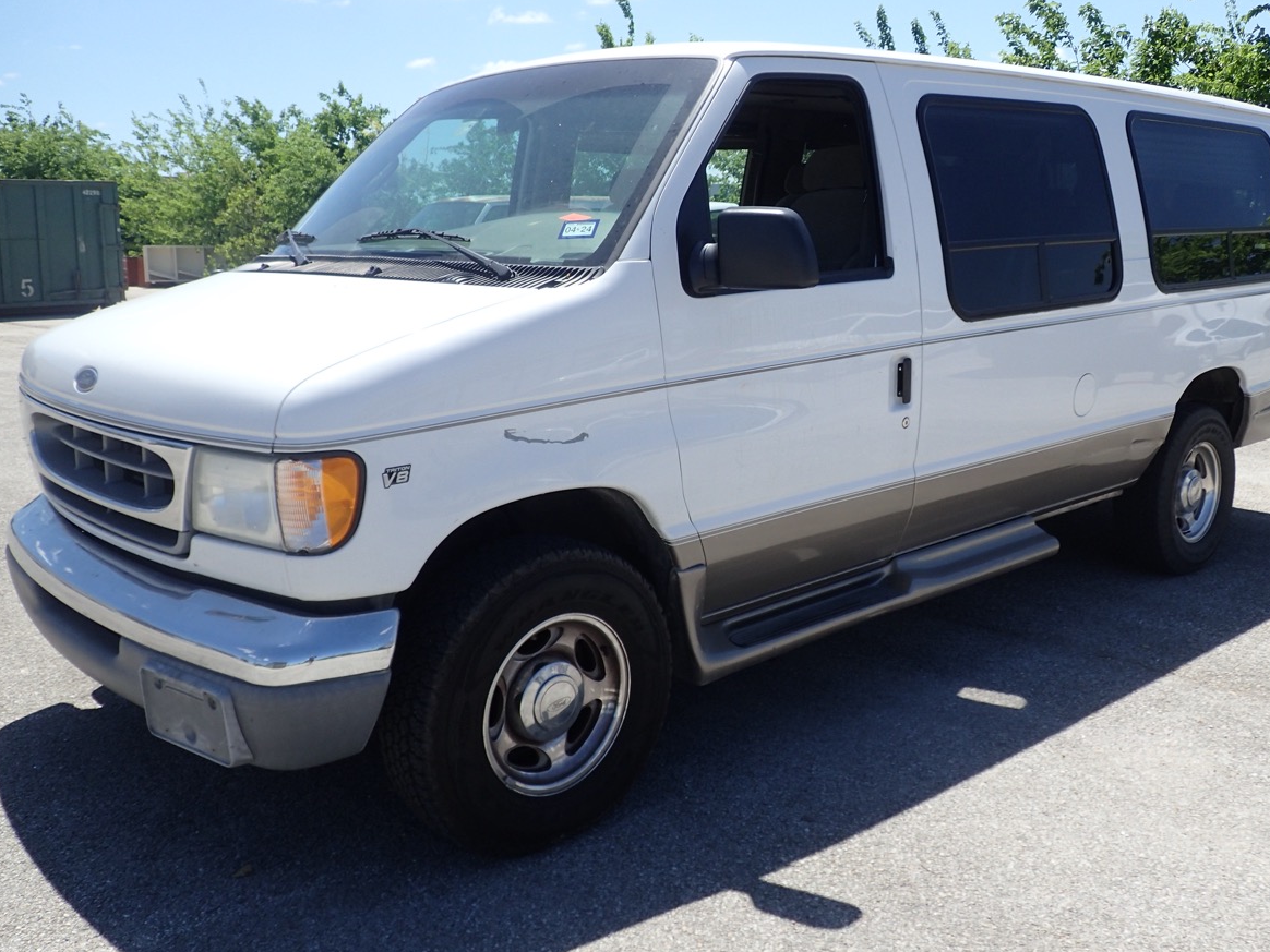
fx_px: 1211
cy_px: 450
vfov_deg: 42.9
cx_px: 675
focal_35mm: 33
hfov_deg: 55.3
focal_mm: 5.5
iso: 100
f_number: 2.3
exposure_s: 1/2000
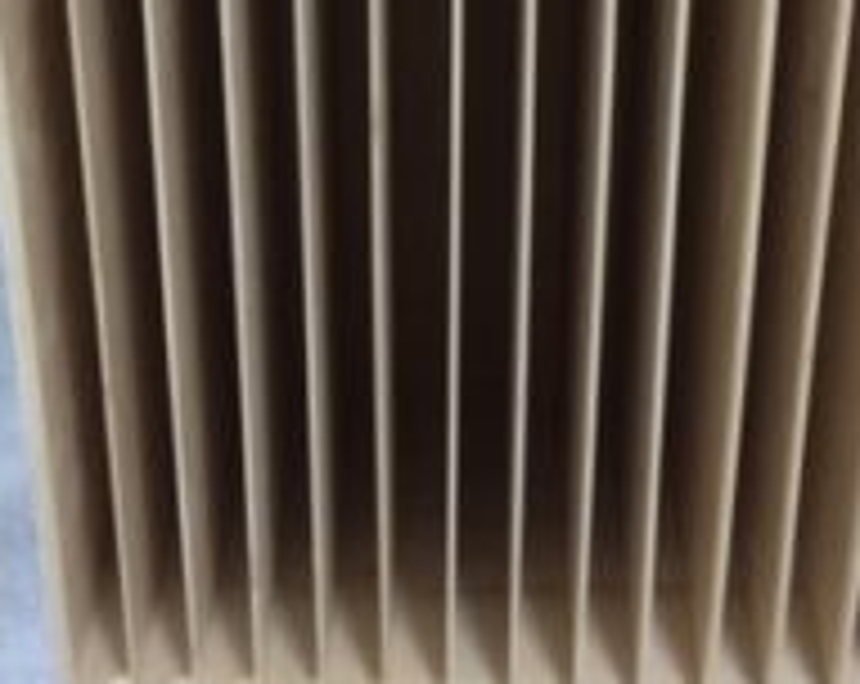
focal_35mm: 78
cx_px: 317
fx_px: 1981
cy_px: -50
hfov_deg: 24.4
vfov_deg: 18.9
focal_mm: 4.15
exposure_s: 1/20
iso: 250
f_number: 2.2
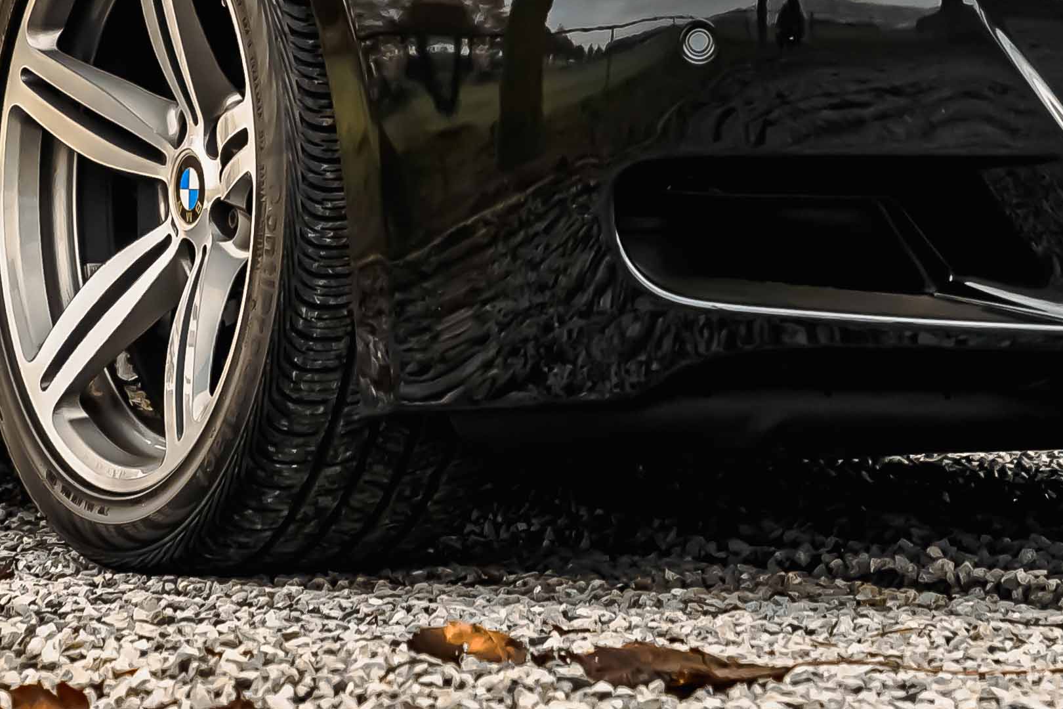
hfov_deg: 8.4
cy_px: -356
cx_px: 453
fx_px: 7234
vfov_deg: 5.6
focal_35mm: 245
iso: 400
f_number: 4.5
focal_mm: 67
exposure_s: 1/160
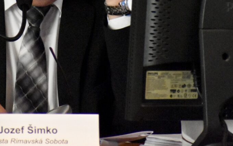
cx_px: 50
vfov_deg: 1.3
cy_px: -22
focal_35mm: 1032
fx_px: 6554
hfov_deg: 2.0
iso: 10000
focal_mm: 300
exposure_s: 1/500
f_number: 6.3
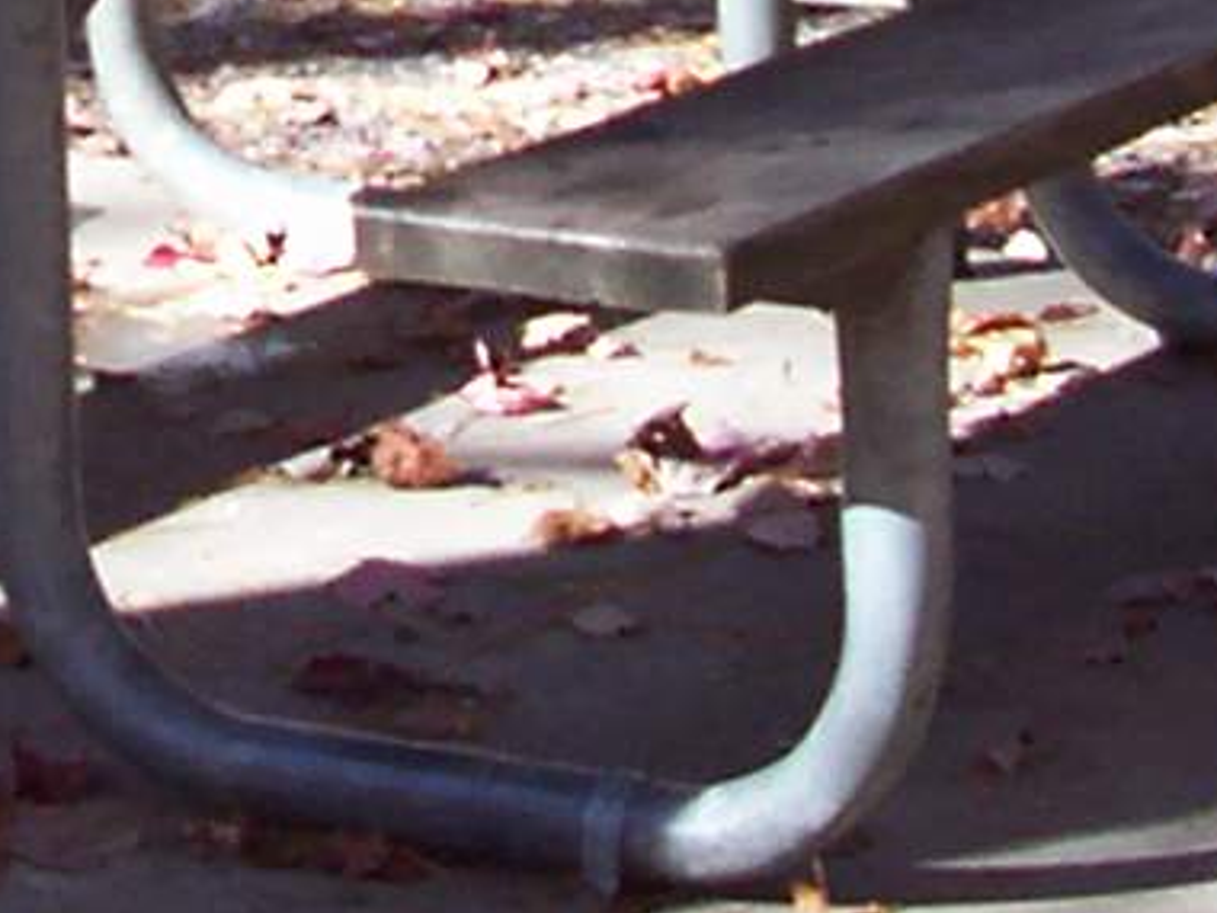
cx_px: -67
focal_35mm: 206
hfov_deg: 9.5
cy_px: -670
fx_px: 7242
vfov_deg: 7.0
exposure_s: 1/244
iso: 80
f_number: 2.7
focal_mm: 5.6
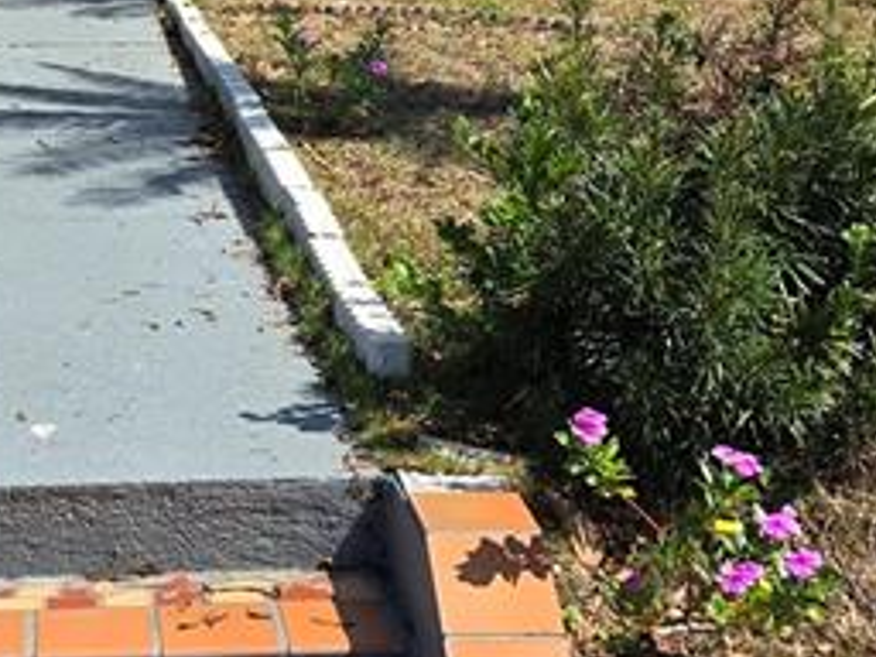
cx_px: 113
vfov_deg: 14.9
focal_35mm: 92
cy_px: -322
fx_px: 2328
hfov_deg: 20.9
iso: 12
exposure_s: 1/758
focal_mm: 6.3
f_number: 1.7
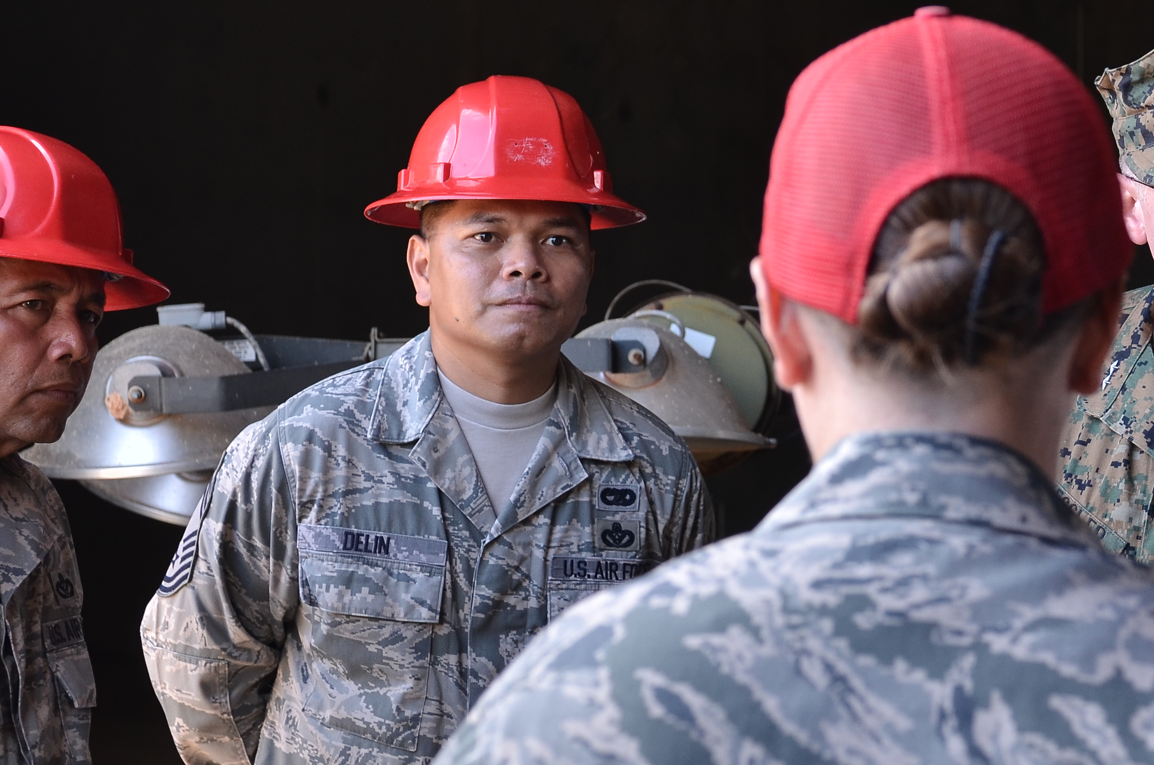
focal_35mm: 102
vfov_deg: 13.4
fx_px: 3263
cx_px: 981
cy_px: 305
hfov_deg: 19.8
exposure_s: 1/200
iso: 200
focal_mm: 34
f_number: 4
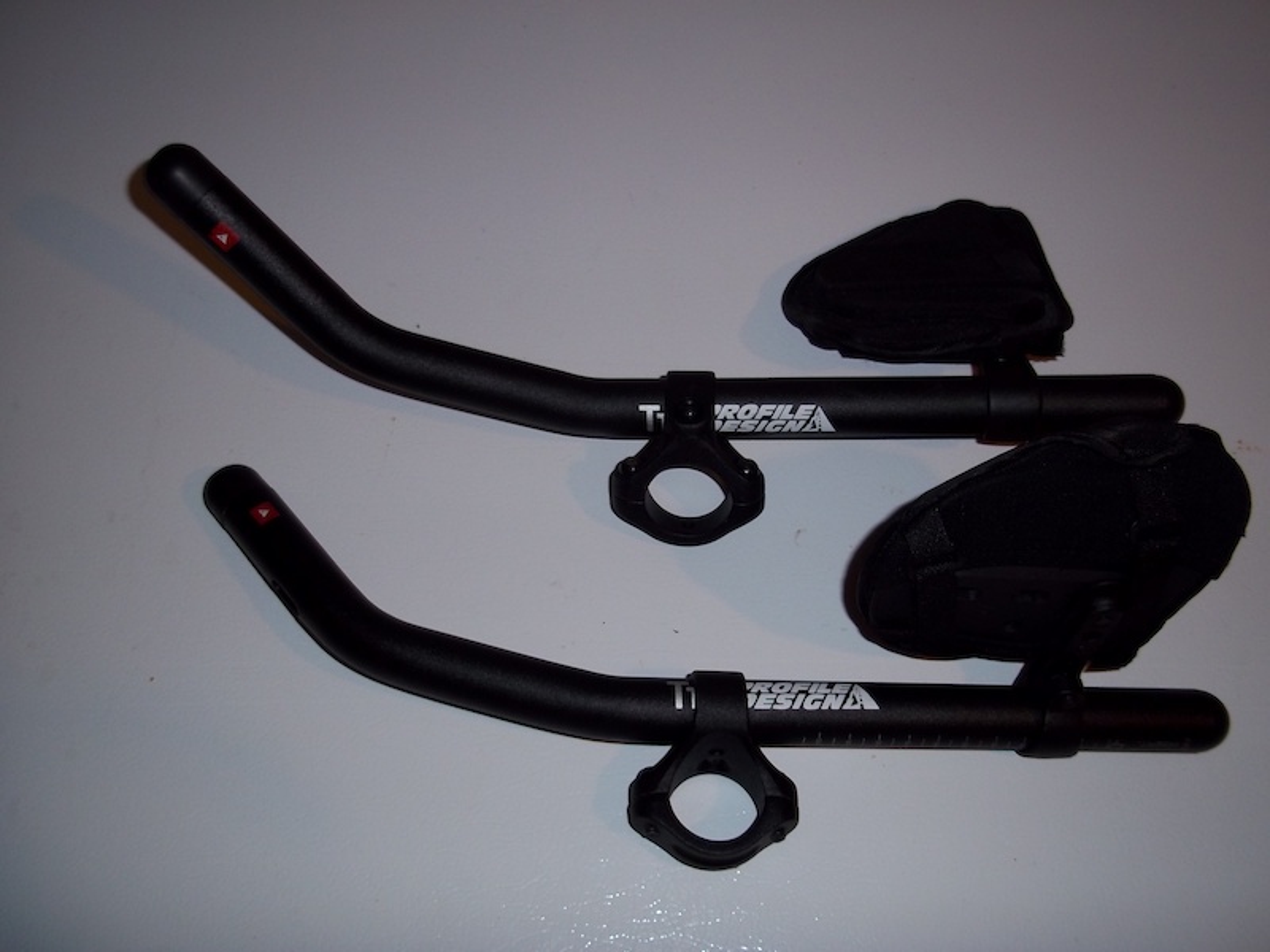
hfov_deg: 51.4
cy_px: 476
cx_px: 635
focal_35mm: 36
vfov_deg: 39.7
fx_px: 1321
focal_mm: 6.5
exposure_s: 1/30
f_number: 3.1
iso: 80
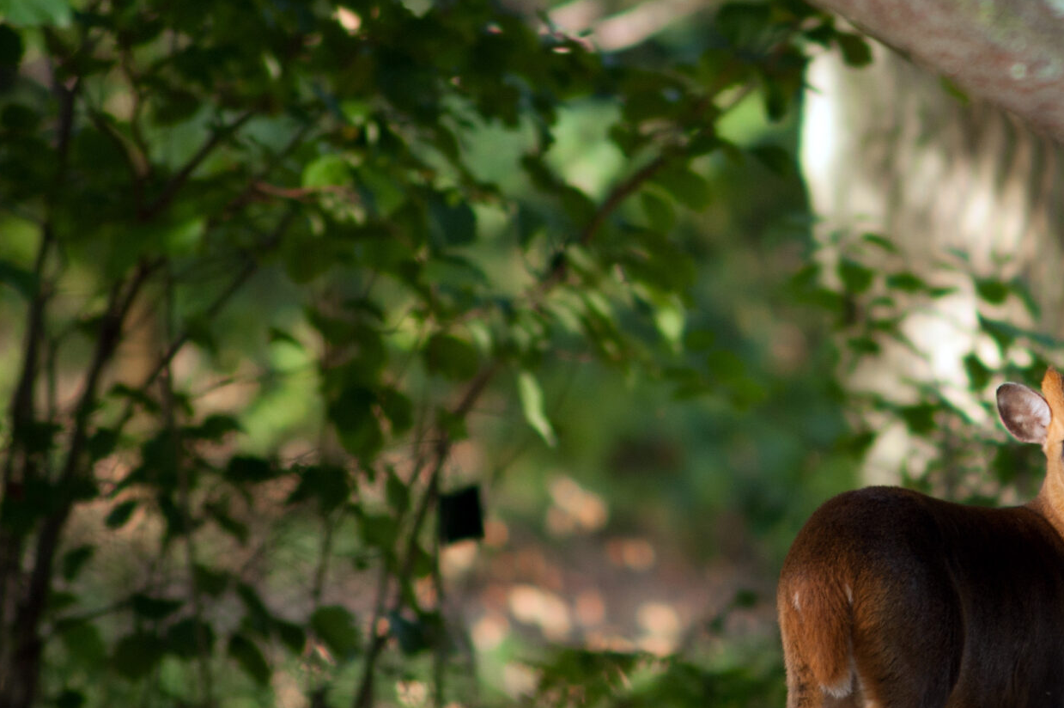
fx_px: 18309
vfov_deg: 2.2
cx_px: 867
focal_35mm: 620
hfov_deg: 3.3
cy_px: 281
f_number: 5.6
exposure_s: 1/80
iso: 400
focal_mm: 300
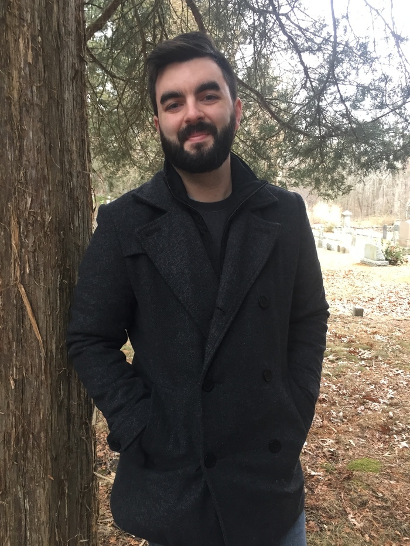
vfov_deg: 61.7
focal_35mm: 29
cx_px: 205
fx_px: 458
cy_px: 273
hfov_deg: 48.2
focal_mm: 4.15
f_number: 2.2
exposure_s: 1/30
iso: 64
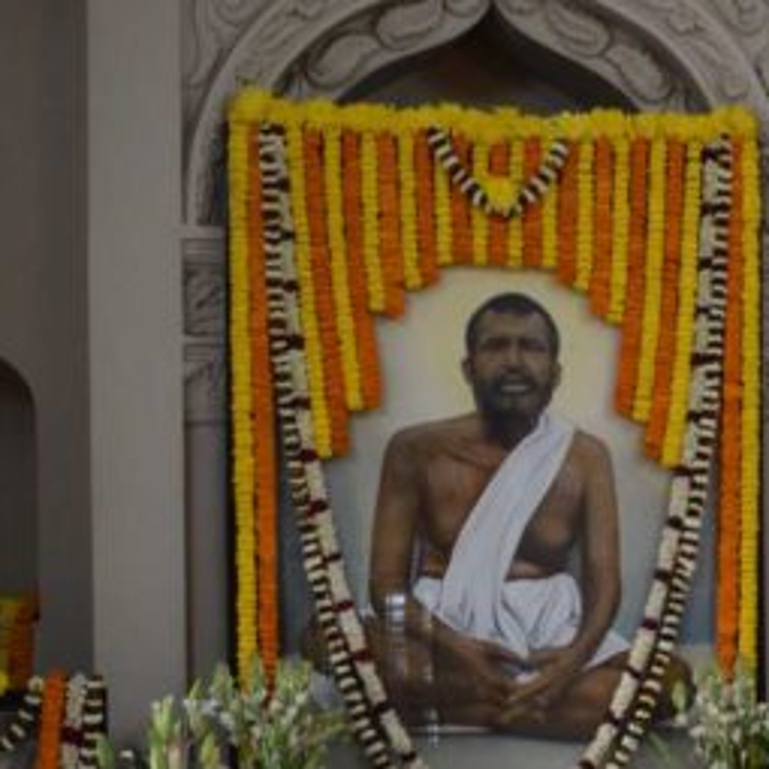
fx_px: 2312
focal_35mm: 92
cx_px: 790
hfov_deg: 18.3
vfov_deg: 18.7
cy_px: 603
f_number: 3.8
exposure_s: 1/60
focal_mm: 24
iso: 1800
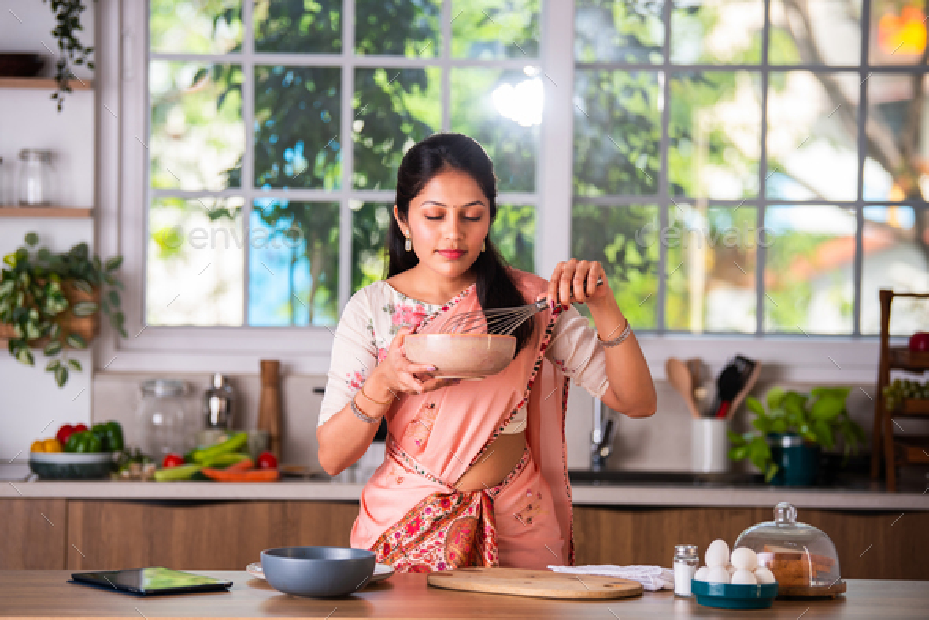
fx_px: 3150
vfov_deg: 11.2
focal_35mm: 122
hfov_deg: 16.8
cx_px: 464
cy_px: 310
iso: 80
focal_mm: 122
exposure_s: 1/125
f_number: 2.8
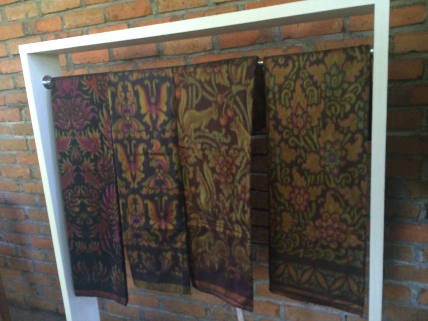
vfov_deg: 48.2
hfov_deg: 61.7
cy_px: 160
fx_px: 359
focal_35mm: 29
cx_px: 214
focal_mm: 4.15
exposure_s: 1/33
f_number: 2.2
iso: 200
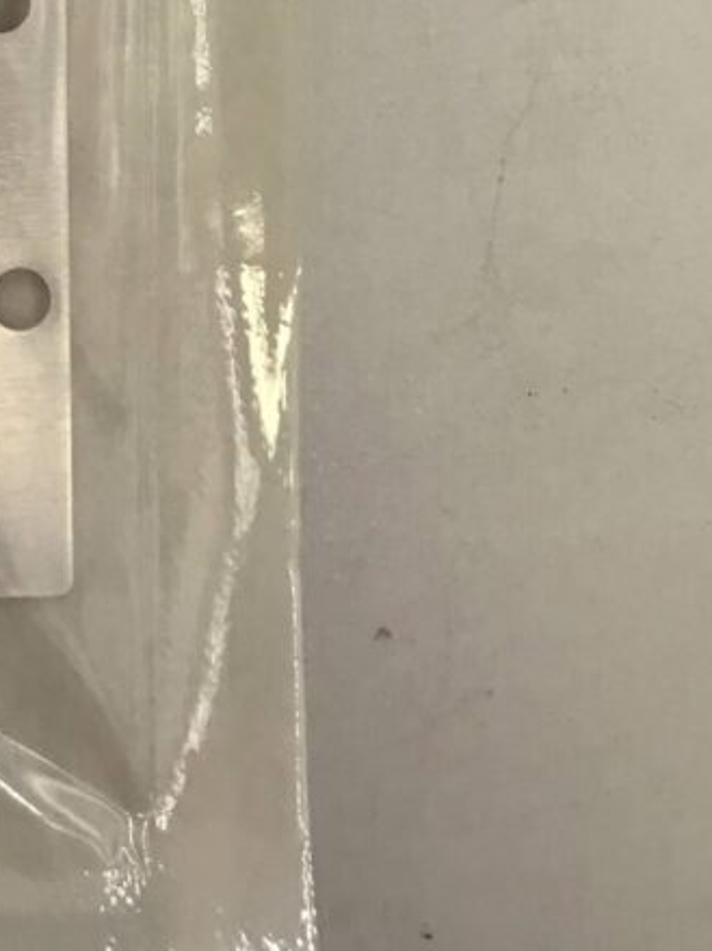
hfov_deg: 16.4
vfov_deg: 21.2
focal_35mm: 85
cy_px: -239
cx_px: -212
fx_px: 2332
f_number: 1.8
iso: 25
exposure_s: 1/40
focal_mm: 3.99
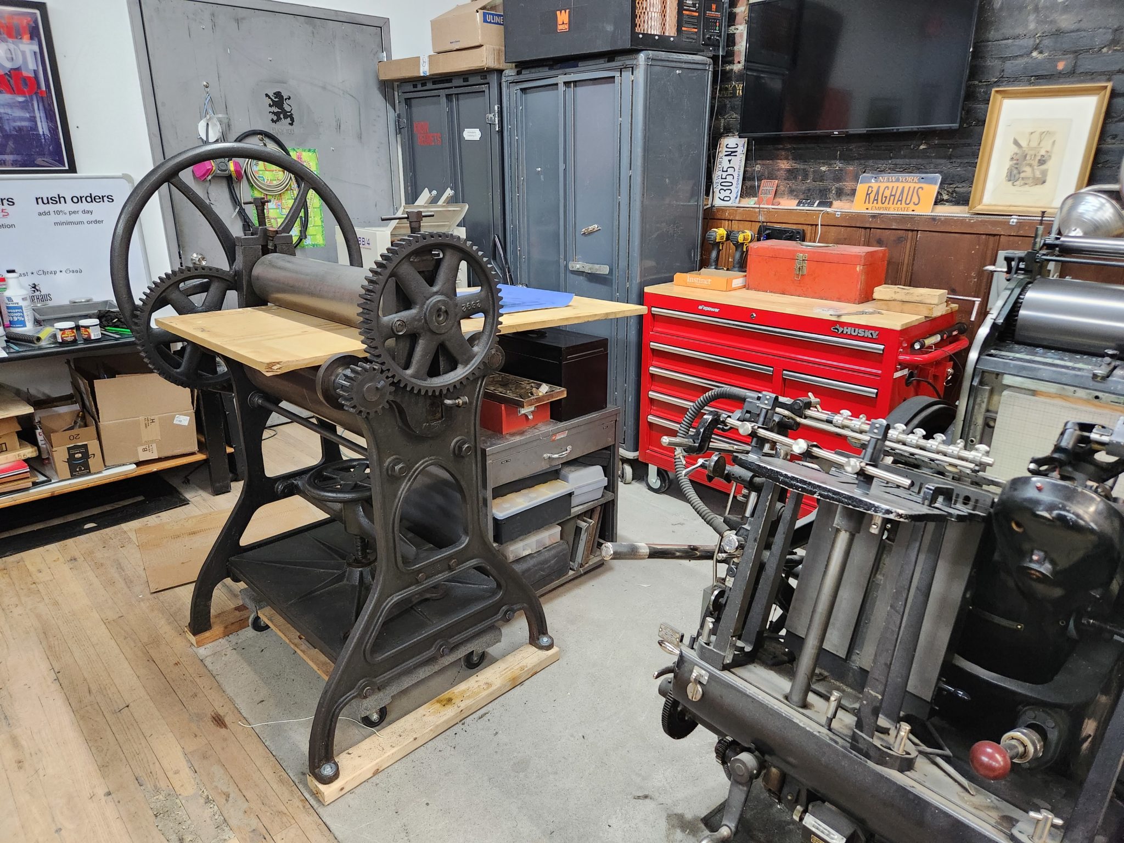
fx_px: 747
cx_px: 562
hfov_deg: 73.9
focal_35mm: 23
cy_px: 422
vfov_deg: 58.9
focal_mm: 5.4
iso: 800
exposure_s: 1/120
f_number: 1.8
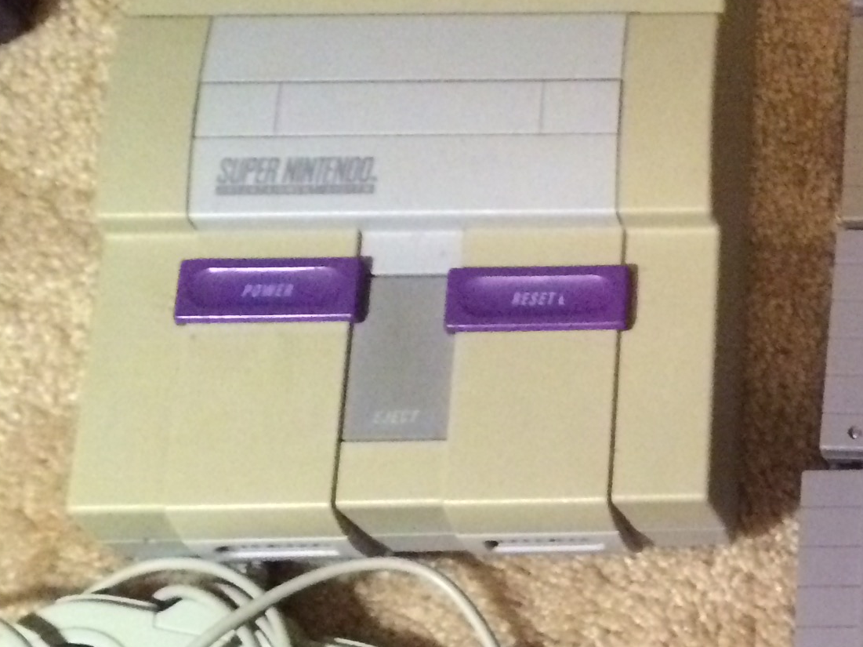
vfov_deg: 16.9
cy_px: 587
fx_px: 2143
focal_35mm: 86
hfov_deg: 19.9
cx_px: 1267
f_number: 2.2
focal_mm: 4.15
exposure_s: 1/15
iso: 400
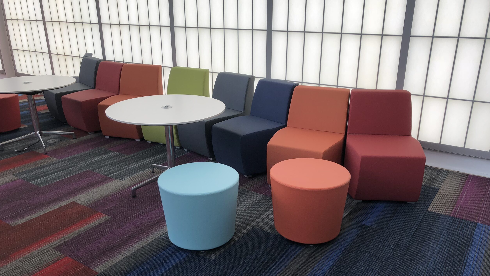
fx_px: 403
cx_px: 246
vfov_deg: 37.7
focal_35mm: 31
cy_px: 159
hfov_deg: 62.6
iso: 20
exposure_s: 1/153
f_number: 1.8
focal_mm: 4
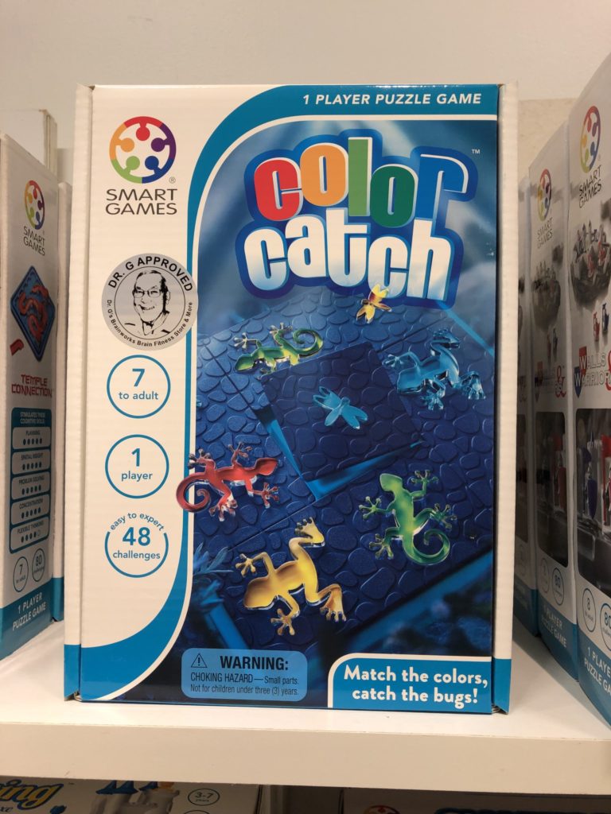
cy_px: 407
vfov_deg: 63.4
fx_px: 659
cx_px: 306
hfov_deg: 49.7
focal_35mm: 28
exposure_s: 1/120
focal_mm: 3.99
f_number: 1.8
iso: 64
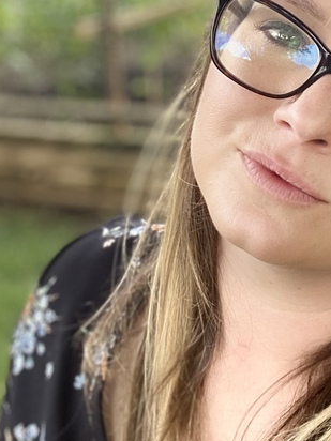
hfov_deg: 21.6
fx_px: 867
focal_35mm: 68
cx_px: 199
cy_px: 54
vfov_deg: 27.6
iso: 50
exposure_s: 1/122
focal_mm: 2.71
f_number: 2.2
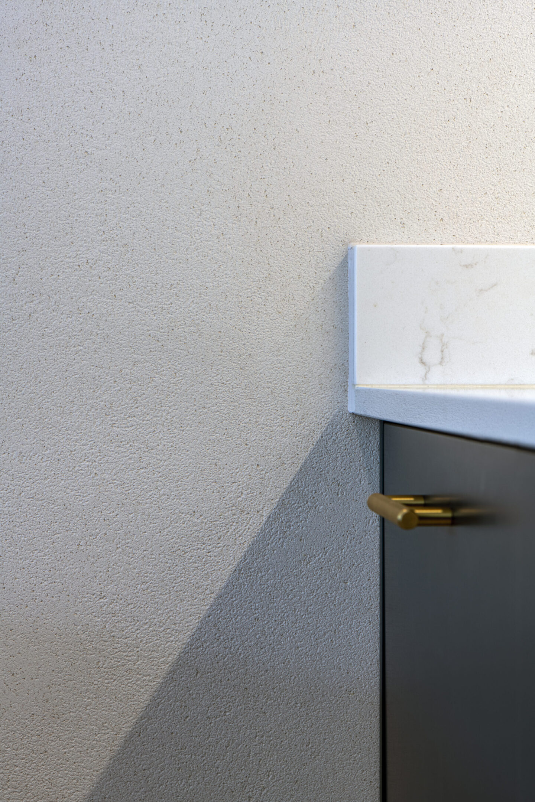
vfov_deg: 19.5
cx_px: 268
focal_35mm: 105
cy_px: 401
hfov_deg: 13.0
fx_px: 2340
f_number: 14
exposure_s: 1/8
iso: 160
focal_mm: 105
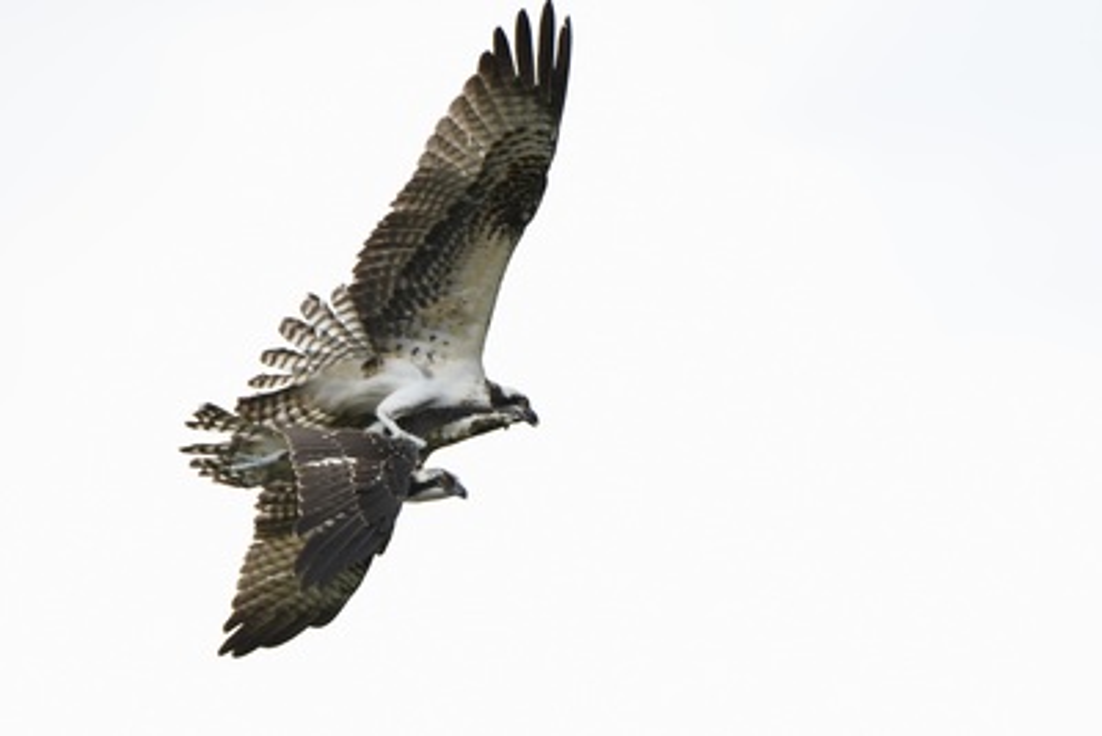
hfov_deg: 2.3
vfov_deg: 1.5
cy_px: 368
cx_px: 551
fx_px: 27558
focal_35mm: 900
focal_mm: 600
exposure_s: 1/1000
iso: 500
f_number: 6.3
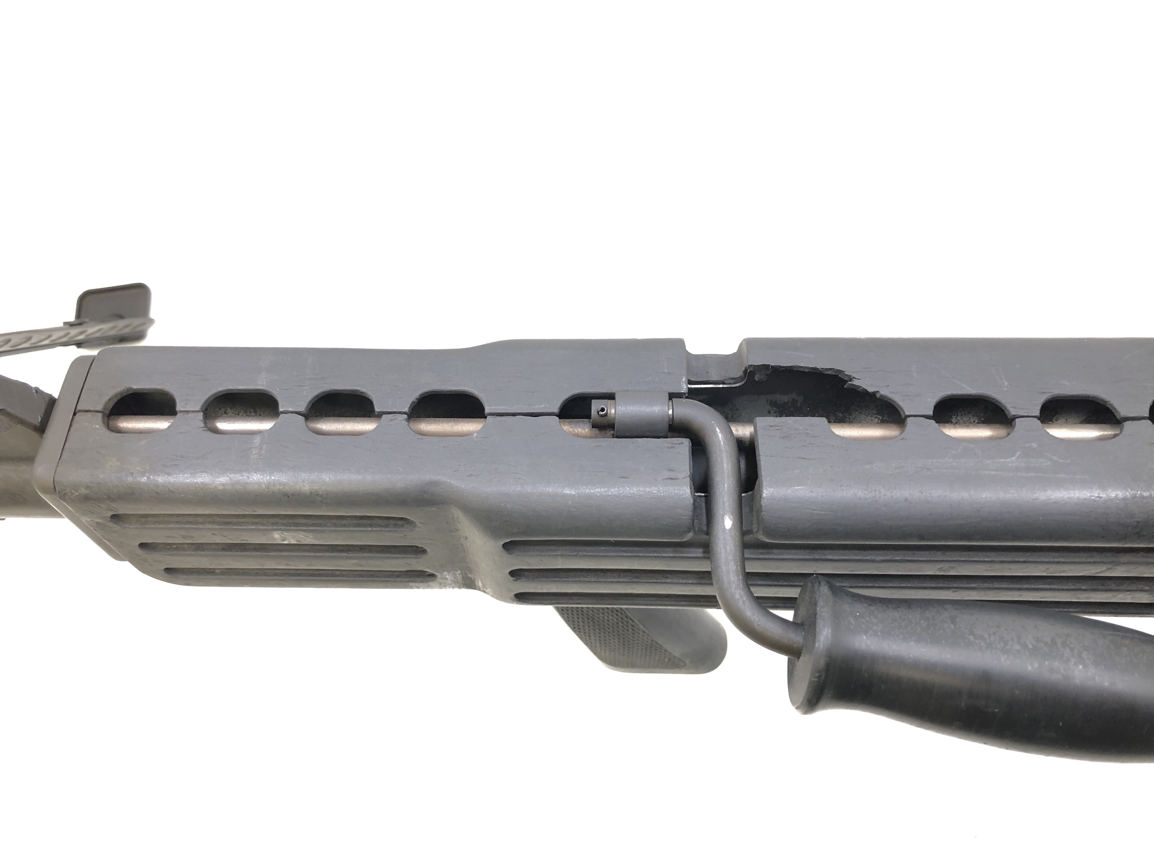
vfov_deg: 49.7
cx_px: 577
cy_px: 433
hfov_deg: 63.4
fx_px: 933
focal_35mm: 28
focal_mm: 3.99
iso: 40
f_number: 1.8
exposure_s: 1/18
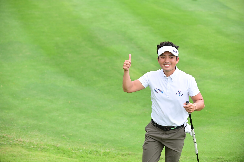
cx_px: 122
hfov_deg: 20.0
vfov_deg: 13.4
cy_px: 81
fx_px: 691
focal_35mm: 102
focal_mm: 102
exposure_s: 1/1000
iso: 500
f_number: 4.5
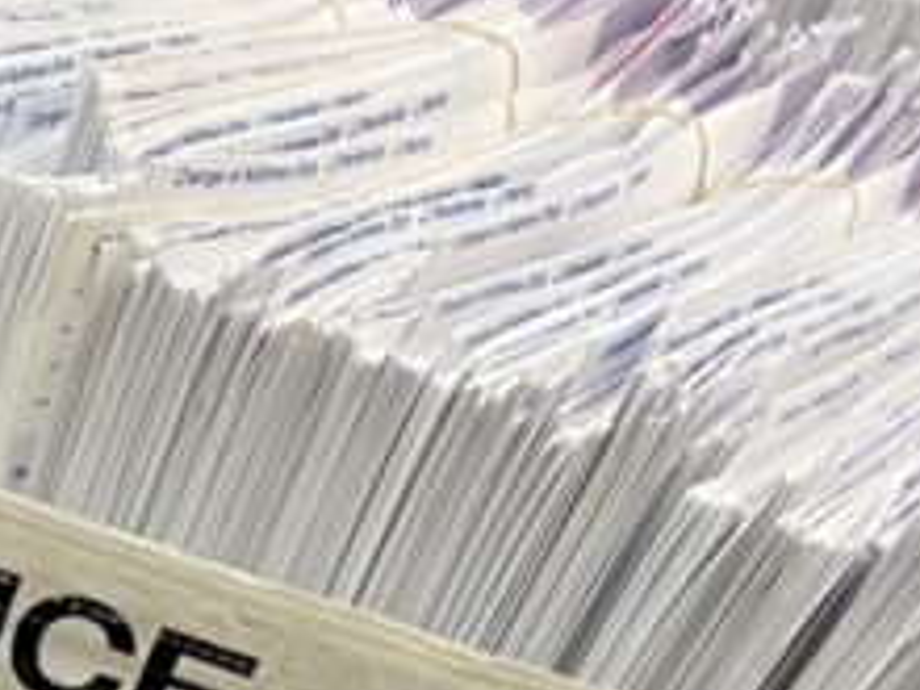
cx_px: -17
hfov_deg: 15.9
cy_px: 355
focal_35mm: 121
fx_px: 3216
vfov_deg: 12.2
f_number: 1.6
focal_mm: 5.1
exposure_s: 1/60
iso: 160
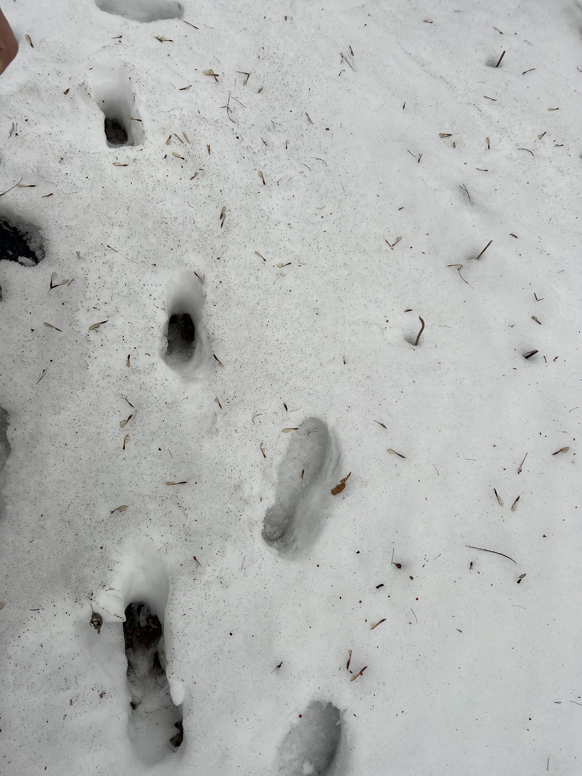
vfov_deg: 67.3
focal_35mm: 26
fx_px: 583
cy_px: 388
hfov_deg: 53.1
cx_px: 291
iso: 40
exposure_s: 1/202
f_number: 1.5
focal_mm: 5.7
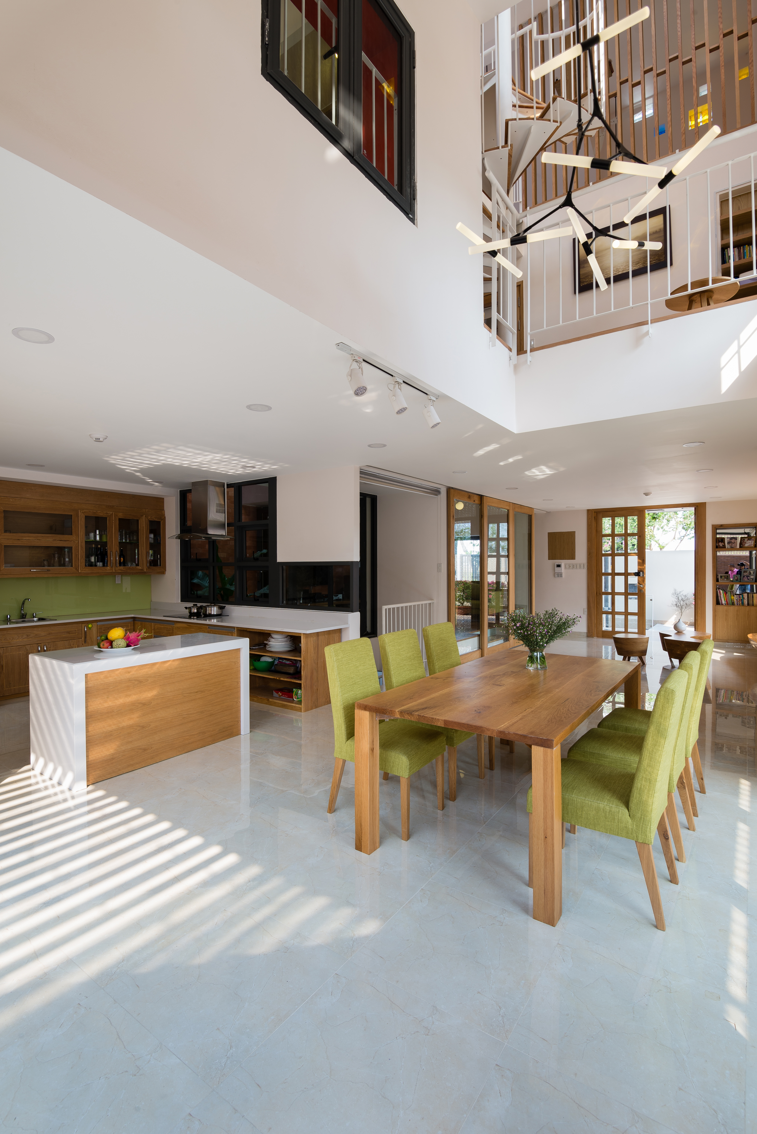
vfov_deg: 93.3
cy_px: 567
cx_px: 378
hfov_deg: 70.5
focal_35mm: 17
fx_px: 536
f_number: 11
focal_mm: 17
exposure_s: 1/4
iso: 100
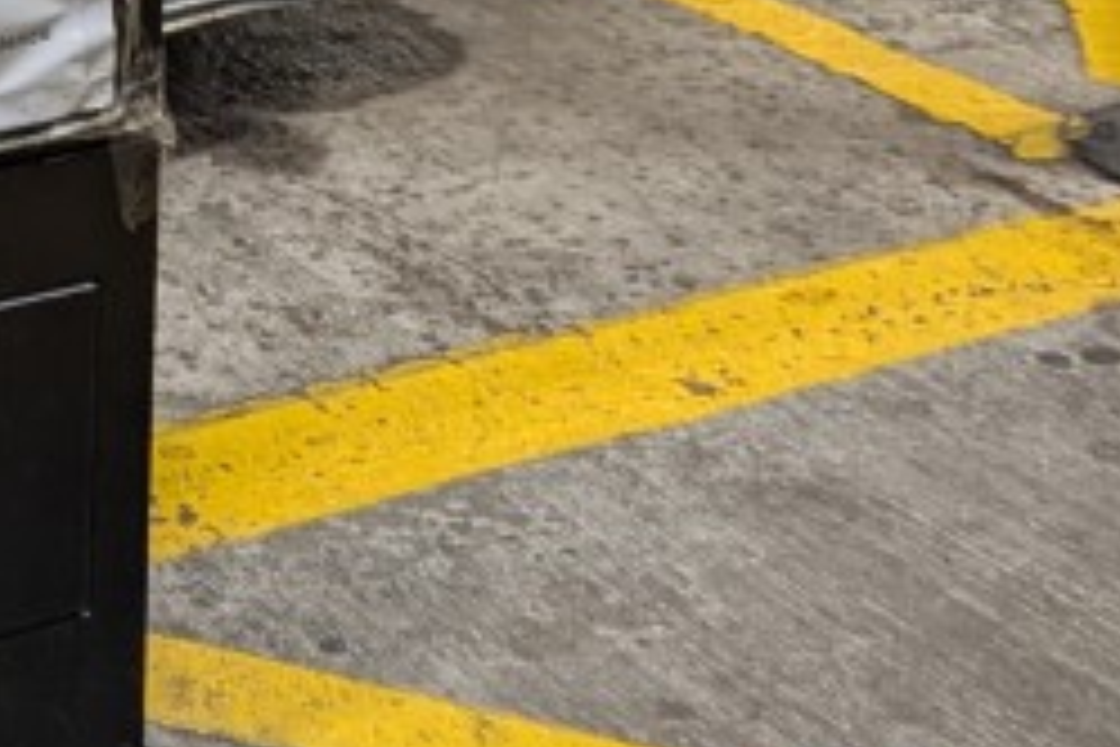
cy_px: -616
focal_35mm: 120
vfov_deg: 10.7
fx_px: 3733
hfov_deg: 16.6
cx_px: -101
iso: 140
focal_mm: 6.81
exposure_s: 1/50
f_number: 1.85
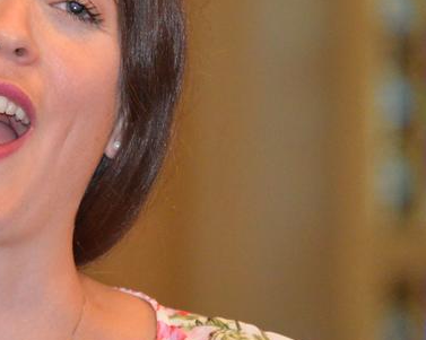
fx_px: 7332
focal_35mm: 582
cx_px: -33
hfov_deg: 3.3
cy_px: 118
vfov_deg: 2.7
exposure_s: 1/60
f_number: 5
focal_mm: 130
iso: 3200
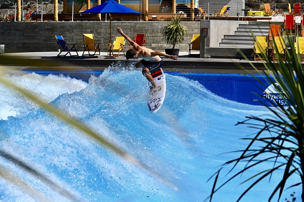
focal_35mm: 70
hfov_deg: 28.9
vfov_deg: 19.4
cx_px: 152
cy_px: 101
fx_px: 591
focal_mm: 70
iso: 400
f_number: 4.5
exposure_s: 1/8000
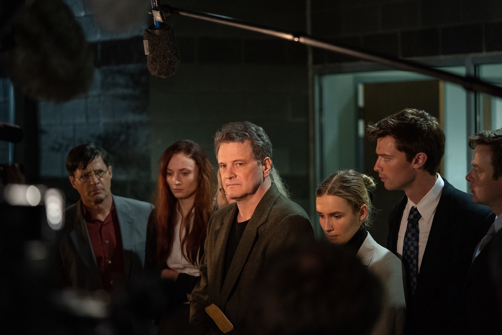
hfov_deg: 22.6
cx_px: 251
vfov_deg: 15.2
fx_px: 1255
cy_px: 168
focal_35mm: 90
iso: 6400
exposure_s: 1/160
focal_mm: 90
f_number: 2.8
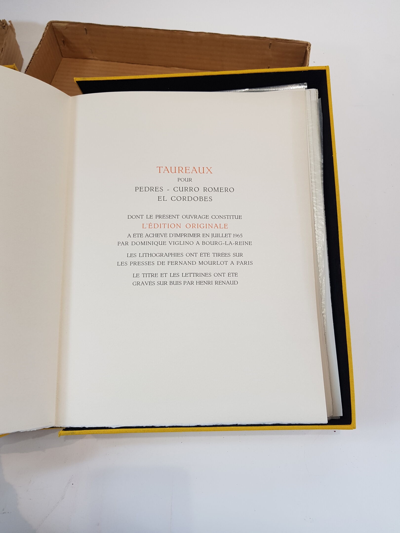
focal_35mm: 26
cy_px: 266
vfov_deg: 67.3
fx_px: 401
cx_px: 200
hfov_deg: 53.1
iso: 50
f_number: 1.7
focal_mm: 4.2
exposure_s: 1/100
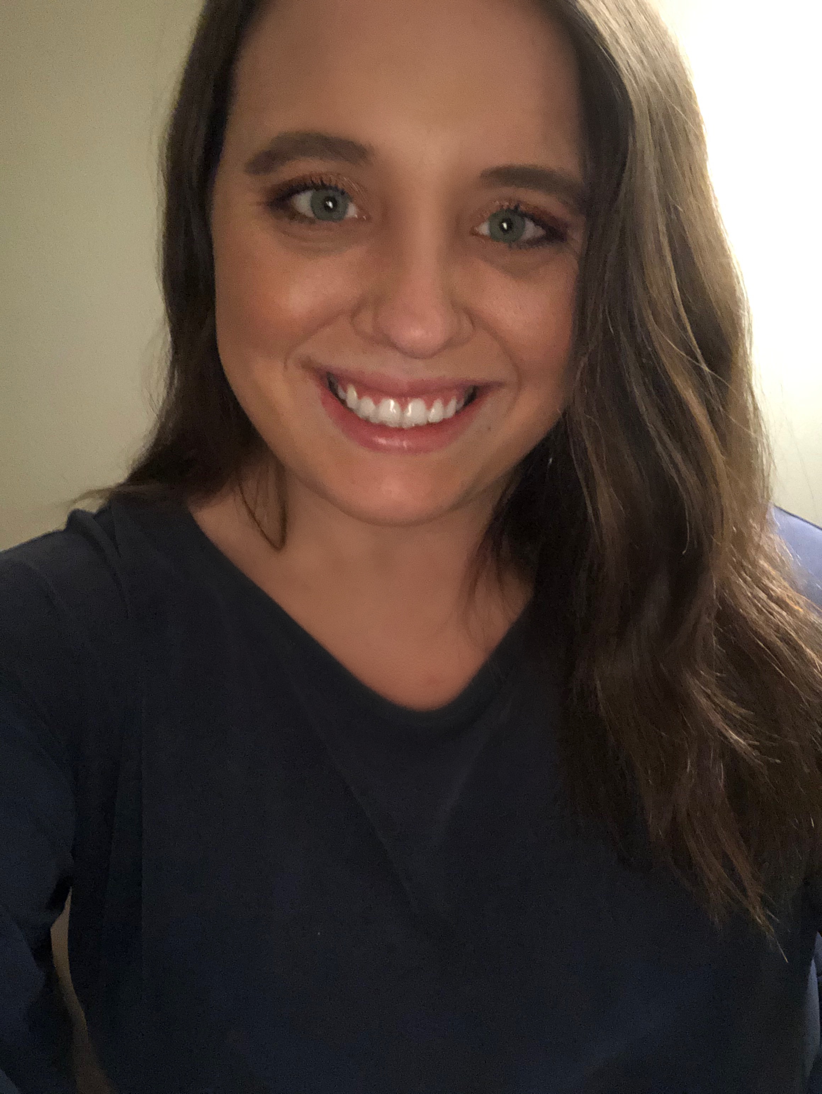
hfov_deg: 44.2
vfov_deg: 56.8
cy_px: 547
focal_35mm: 32
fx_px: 1012
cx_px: 411
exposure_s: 1/16
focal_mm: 2.87
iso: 640
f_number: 2.2
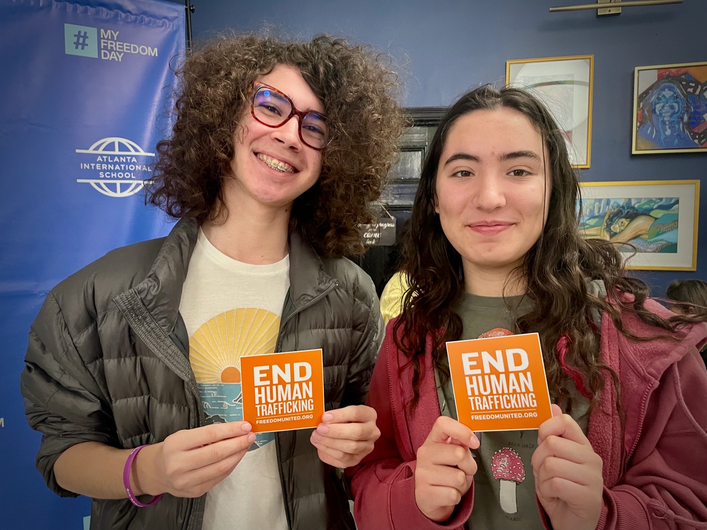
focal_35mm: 26
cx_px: 354
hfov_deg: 67.3
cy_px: 265
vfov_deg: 53.0
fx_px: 531
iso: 400
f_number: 1.6
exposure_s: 1/60
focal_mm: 4.2
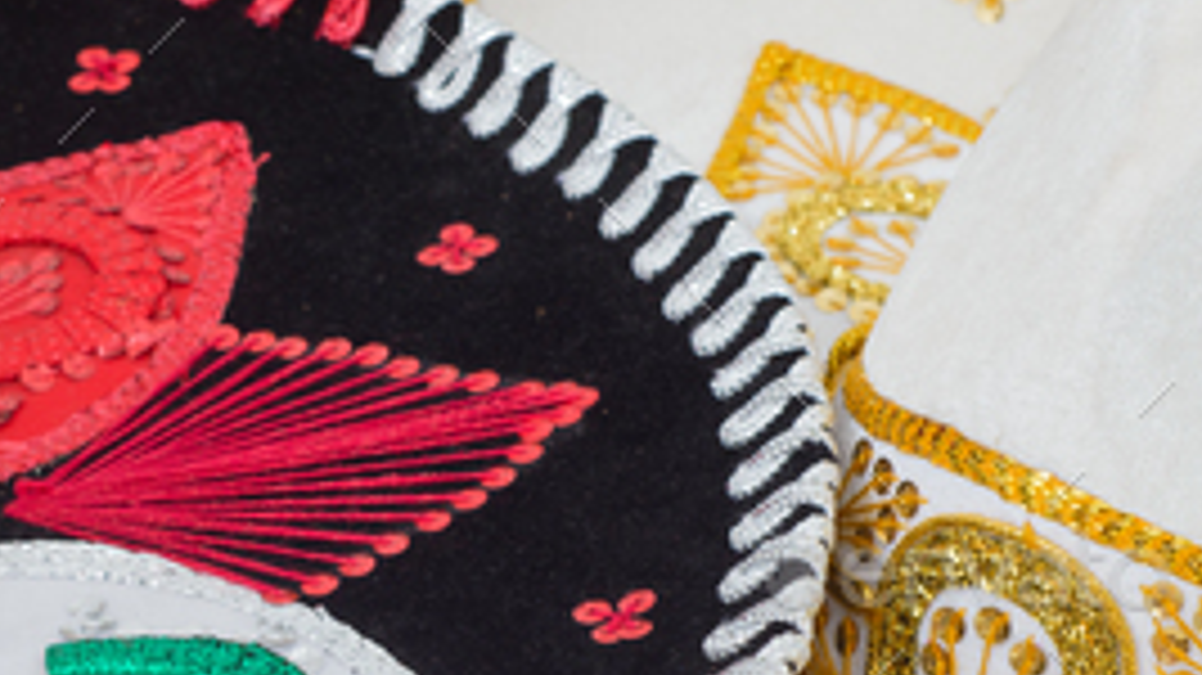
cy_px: 788
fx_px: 3696
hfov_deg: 18.3
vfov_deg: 10.3
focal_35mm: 116
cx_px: 279
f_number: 6.3
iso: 320
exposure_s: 1/200
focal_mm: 50
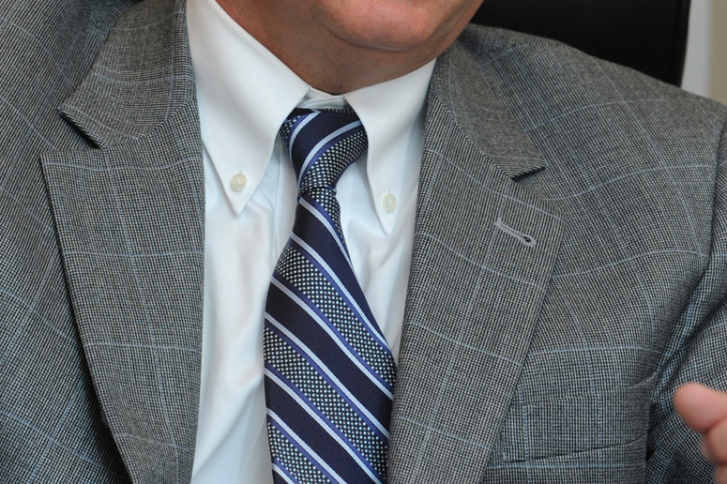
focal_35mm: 244
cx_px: 171
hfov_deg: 8.4
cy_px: 61
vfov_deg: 5.6
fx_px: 4925
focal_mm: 105
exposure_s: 1/60
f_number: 5.6
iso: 800
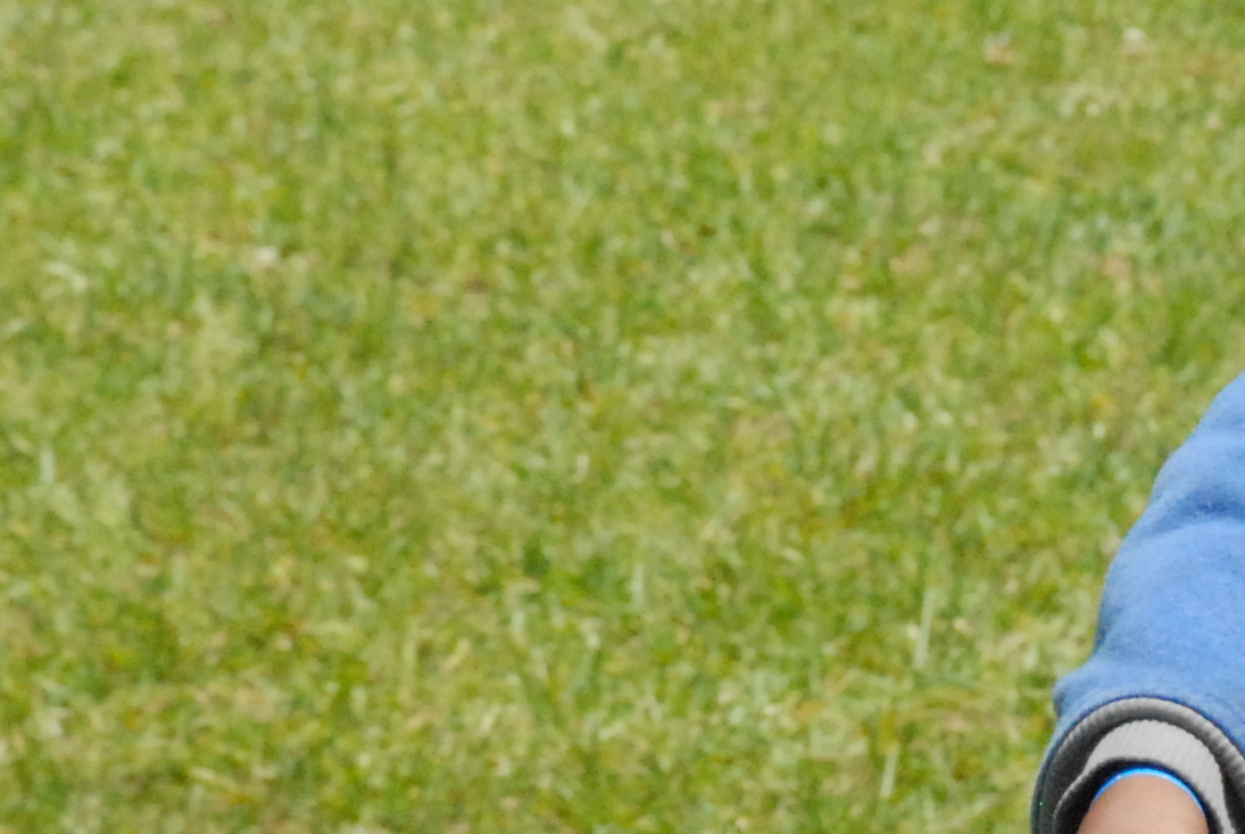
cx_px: 1398
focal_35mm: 350
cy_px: 563
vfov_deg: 3.9
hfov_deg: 5.9
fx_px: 12119
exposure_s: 1/2000
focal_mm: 66
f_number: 10
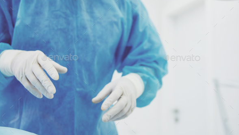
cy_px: 54
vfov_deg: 20.0
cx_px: 120
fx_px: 380
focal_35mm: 60
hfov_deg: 34.9
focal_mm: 38
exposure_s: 1/125
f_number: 2.8
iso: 500
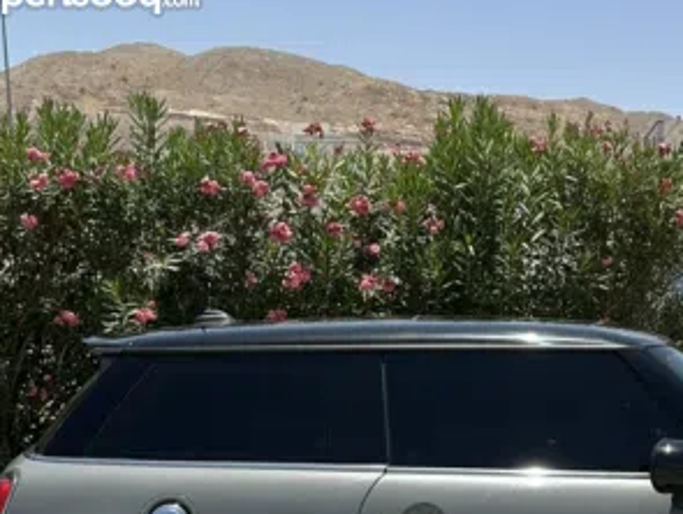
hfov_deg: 35.6
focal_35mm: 52
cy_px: 401
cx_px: 546
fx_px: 1027
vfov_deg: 27.6
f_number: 1.78
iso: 80
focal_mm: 6.86
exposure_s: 1/5525
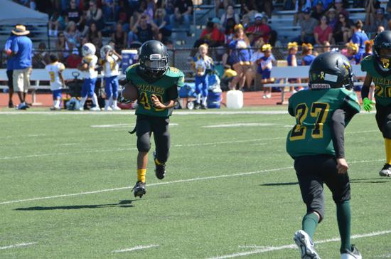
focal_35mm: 300
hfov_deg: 6.9
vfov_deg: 4.6
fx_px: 3251
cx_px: 196
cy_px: 130
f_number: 10
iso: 3200
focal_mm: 200
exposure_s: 1/2500
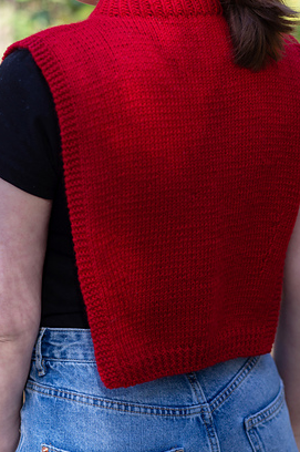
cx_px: 170
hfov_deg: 14.8
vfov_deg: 22.1
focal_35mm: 92
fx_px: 1153
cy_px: 188
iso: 200
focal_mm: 50
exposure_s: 1/100
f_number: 2.8
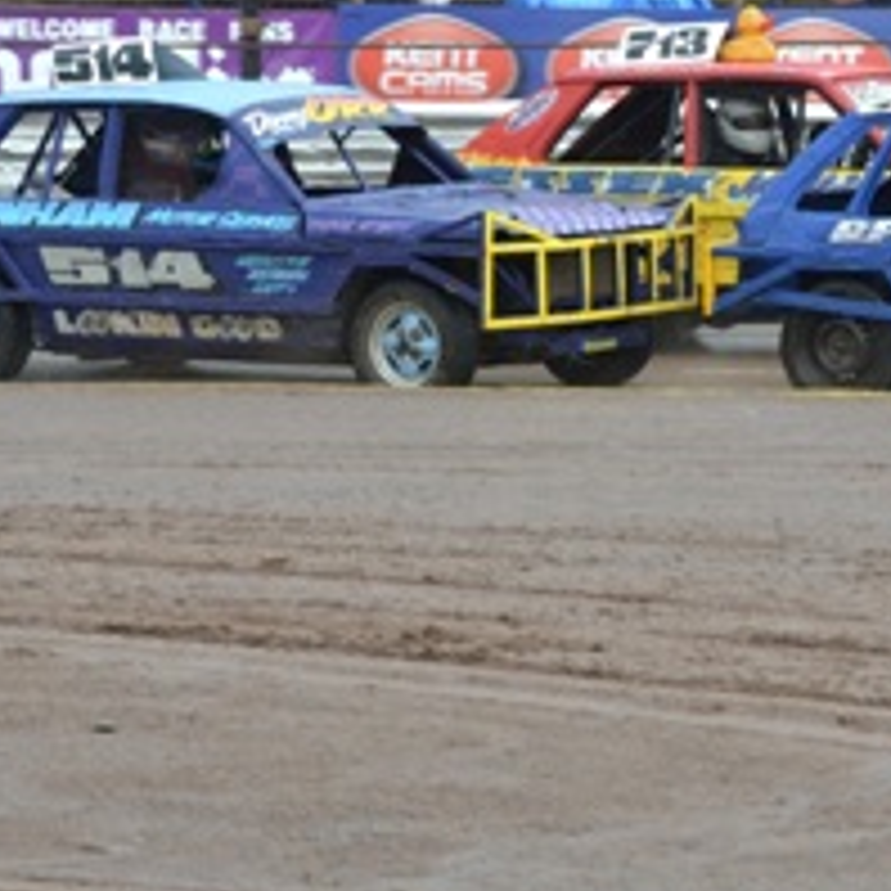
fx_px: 7571
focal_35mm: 260
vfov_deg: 6.7
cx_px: 738
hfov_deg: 6.7
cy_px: 254
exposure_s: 1/800
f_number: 8
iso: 640
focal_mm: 90
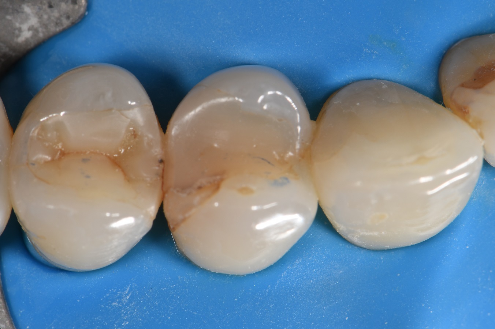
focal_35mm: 157
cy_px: 164
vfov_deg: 8.7
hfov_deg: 13.1
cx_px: 248
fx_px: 2158
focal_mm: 105
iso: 200
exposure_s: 1/160
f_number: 32
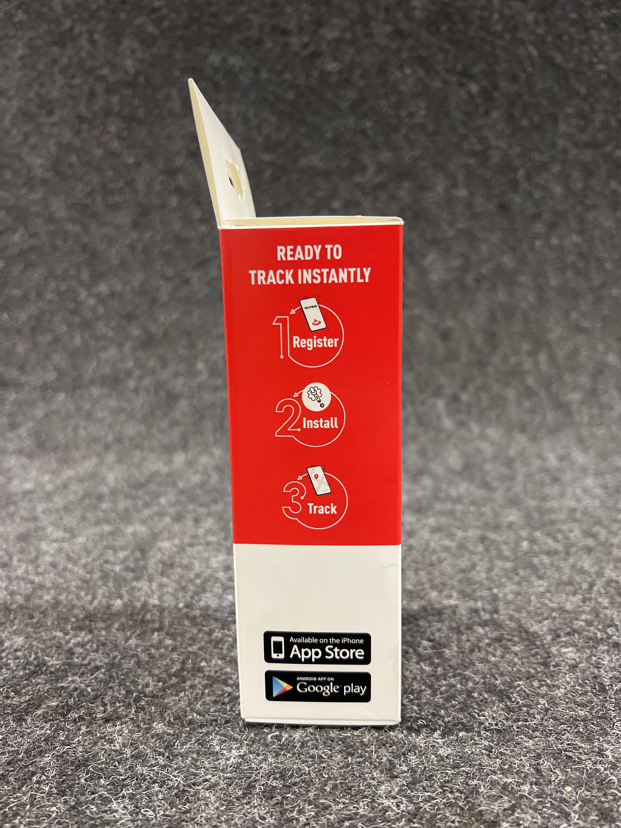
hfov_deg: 53.1
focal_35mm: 26
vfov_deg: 67.3
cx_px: 310
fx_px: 622
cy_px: 414
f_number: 1.5
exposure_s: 1/60
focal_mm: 5.7
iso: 250
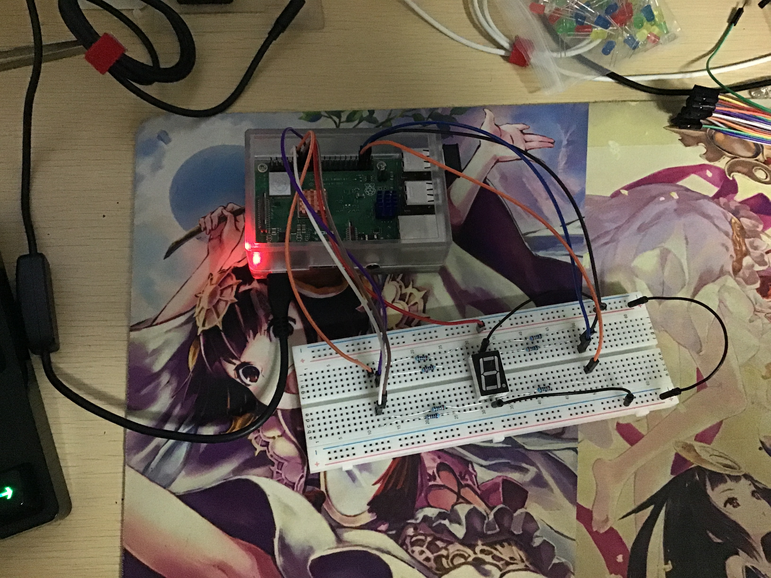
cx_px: 386
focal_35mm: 31
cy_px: 289
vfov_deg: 45.4
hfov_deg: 58.4
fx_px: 690
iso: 400
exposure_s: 1/17
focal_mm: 3.3
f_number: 2.4
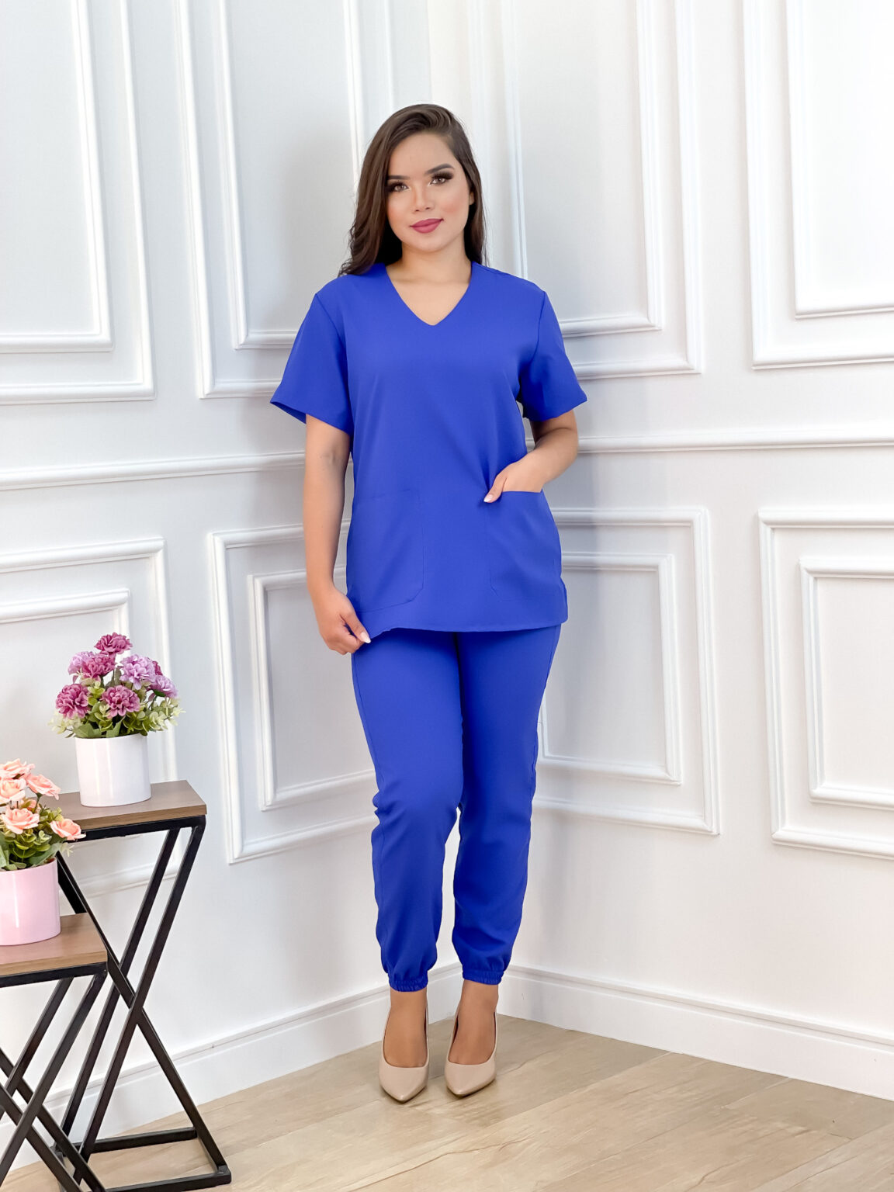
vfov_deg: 30.3
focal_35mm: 64
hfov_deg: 22.9
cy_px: 596
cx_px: 447
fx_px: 2204
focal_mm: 7.5
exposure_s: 1/120
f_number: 2.2
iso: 80
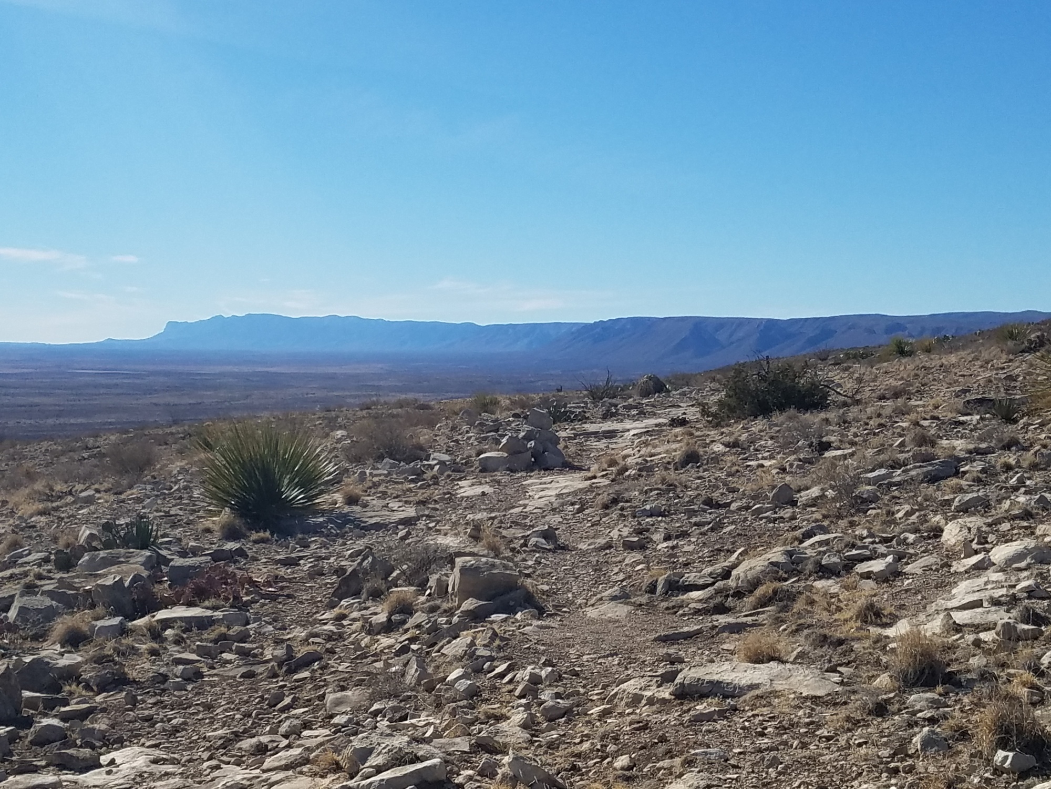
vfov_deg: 53.1
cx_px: 526
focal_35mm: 26
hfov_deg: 67.3
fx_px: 789
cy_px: 394
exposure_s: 1/5072
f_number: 1.7
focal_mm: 4.2
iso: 50
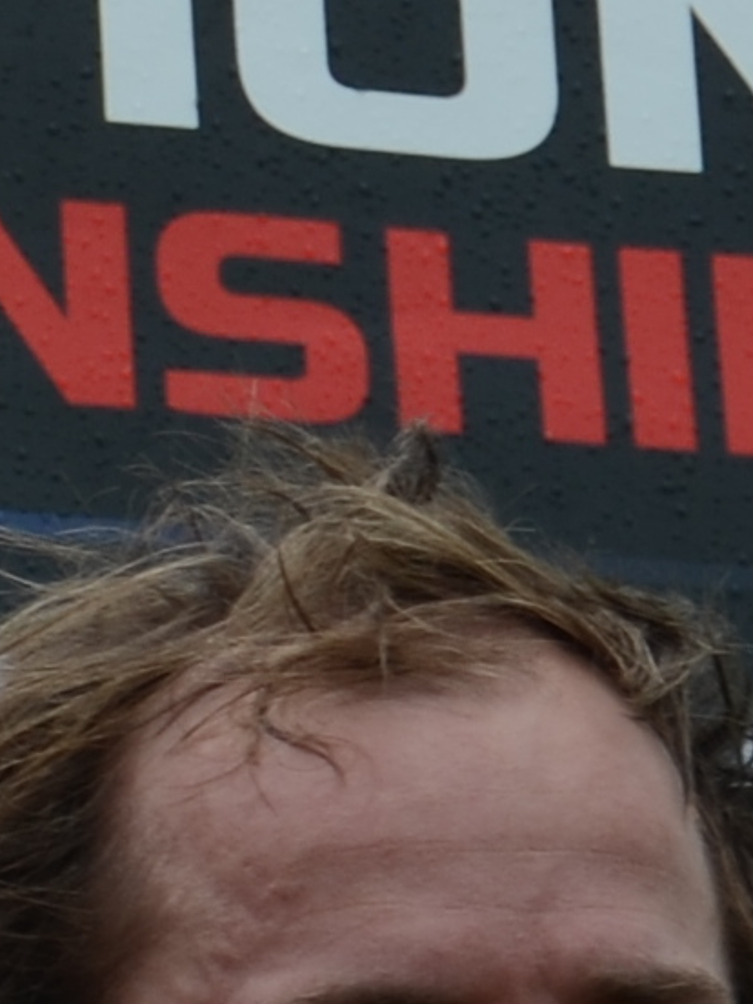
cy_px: 491
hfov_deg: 2.0
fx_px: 21608
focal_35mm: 745
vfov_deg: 2.7
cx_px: -1170
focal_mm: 58
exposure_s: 1/200
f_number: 5
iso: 100
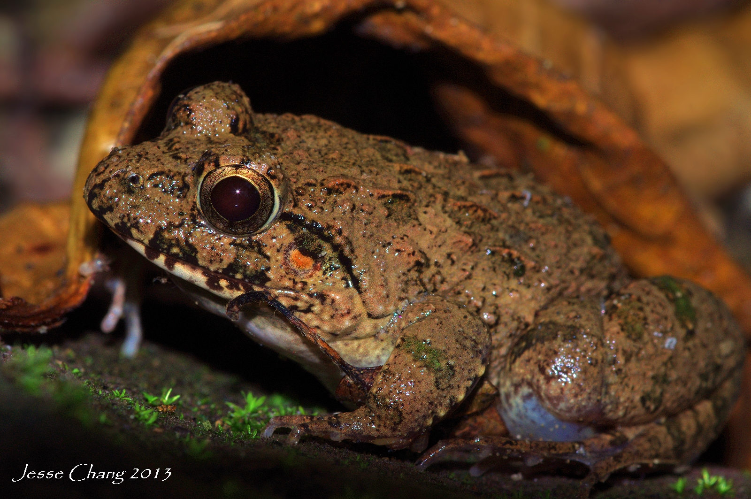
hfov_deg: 13.7
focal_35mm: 150
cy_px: 250
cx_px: 376
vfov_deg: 9.1
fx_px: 3126
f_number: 16
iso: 200
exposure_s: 1/60
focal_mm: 100
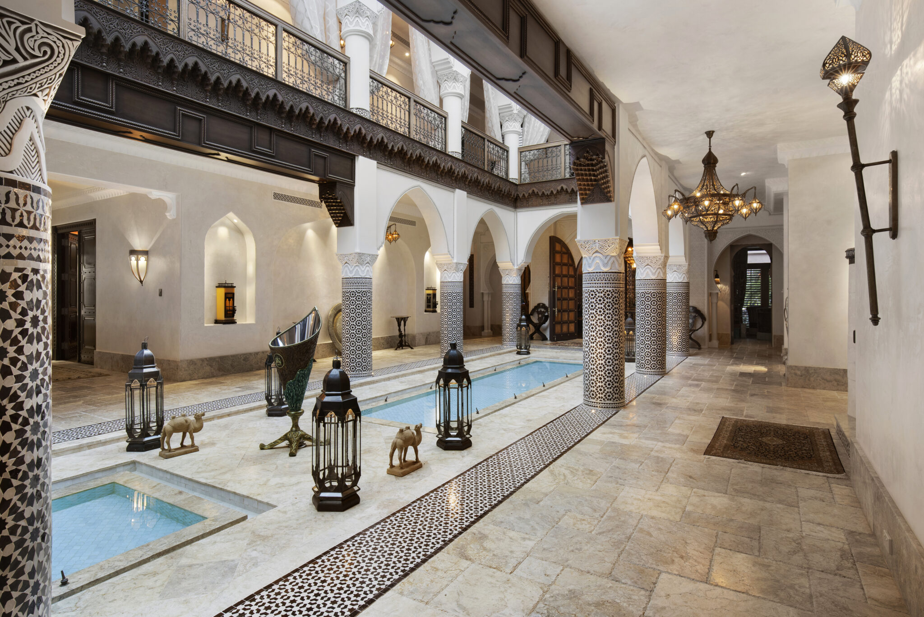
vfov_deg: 62.0
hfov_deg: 83.9
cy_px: 308
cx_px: 462
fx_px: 514
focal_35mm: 20
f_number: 13
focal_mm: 20
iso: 320
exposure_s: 2
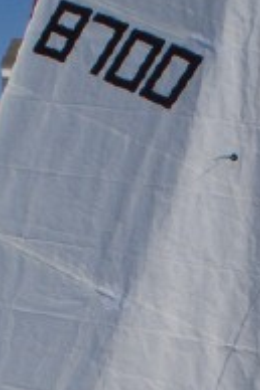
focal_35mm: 141
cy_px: 473
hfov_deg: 9.7
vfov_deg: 14.1
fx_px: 1530
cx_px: 214
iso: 100
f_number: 6.6
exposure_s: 1/640
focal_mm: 6.3
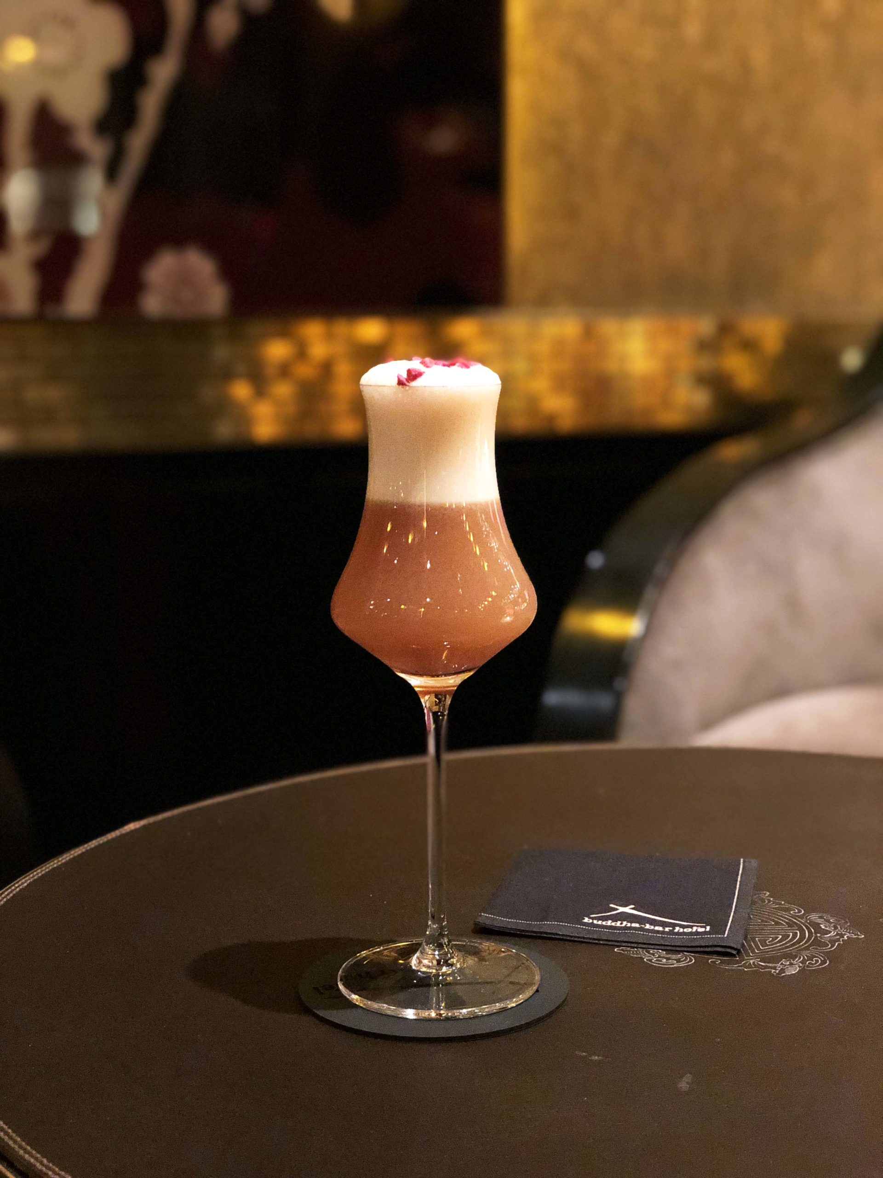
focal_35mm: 52
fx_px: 1769
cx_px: 442
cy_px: 589
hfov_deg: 28.0
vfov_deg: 36.8
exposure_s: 1/8
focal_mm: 6
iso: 200
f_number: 2.4
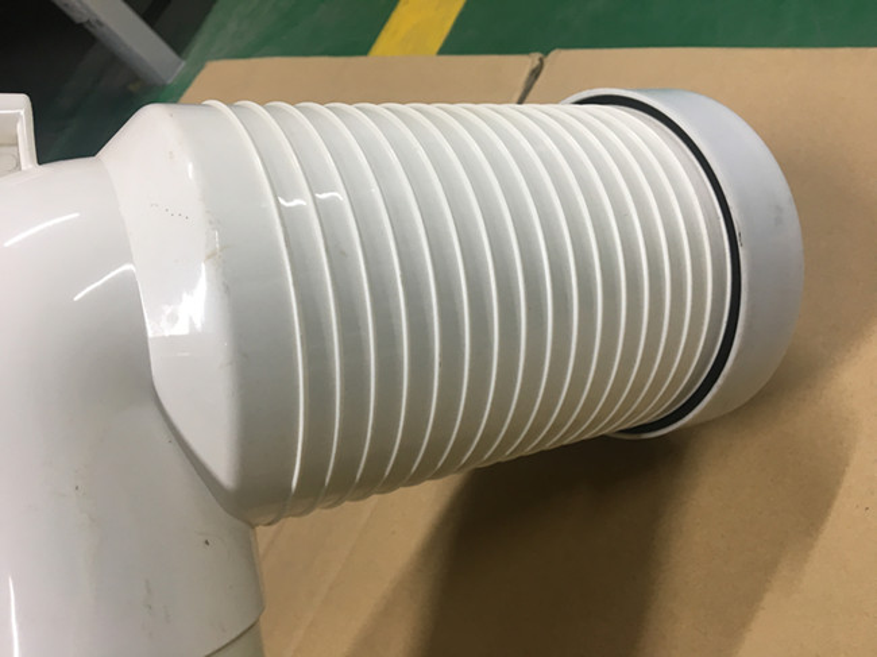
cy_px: 328
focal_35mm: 29
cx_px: 438
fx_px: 734
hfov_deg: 61.7
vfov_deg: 48.2
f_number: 2.2
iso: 64
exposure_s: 1/33
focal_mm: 4.15
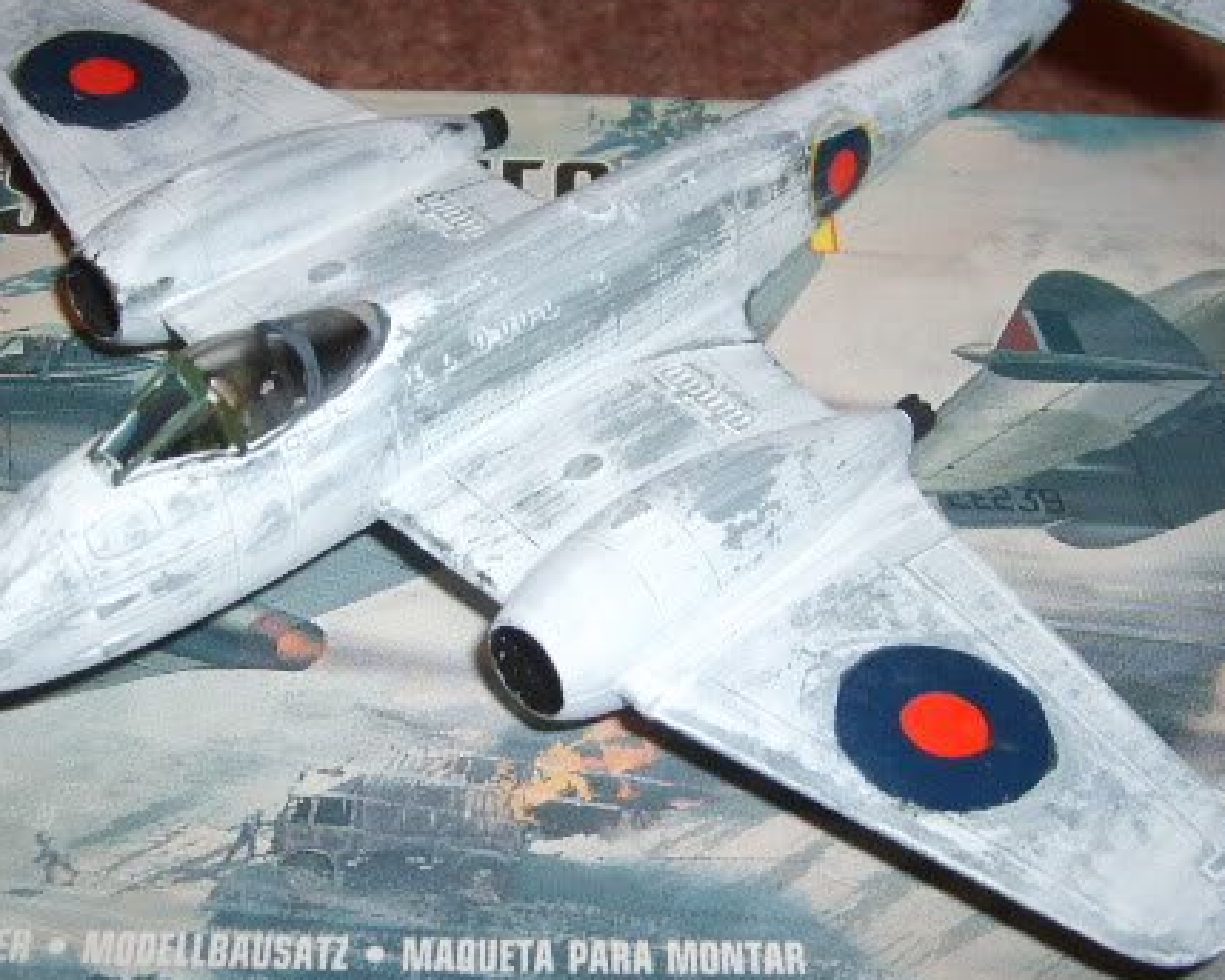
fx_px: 1849
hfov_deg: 36.7
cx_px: 583
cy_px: 460
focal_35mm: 51
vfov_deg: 29.7
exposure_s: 1/45
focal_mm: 5.8
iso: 100
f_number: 2.8
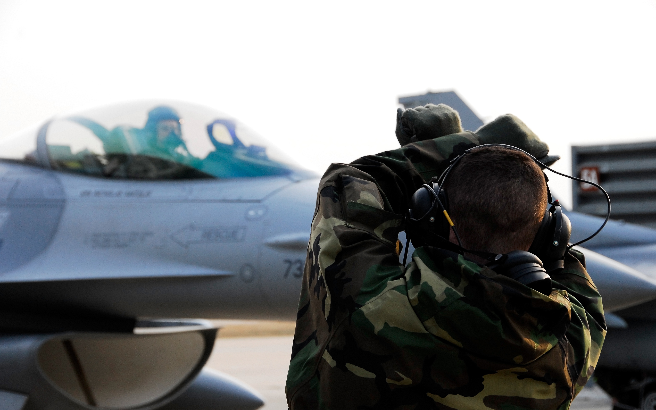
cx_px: 329
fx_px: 2253
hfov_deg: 16.6
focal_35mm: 126
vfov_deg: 10.4
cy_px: 220
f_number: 8
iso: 500
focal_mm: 82
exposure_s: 1/160
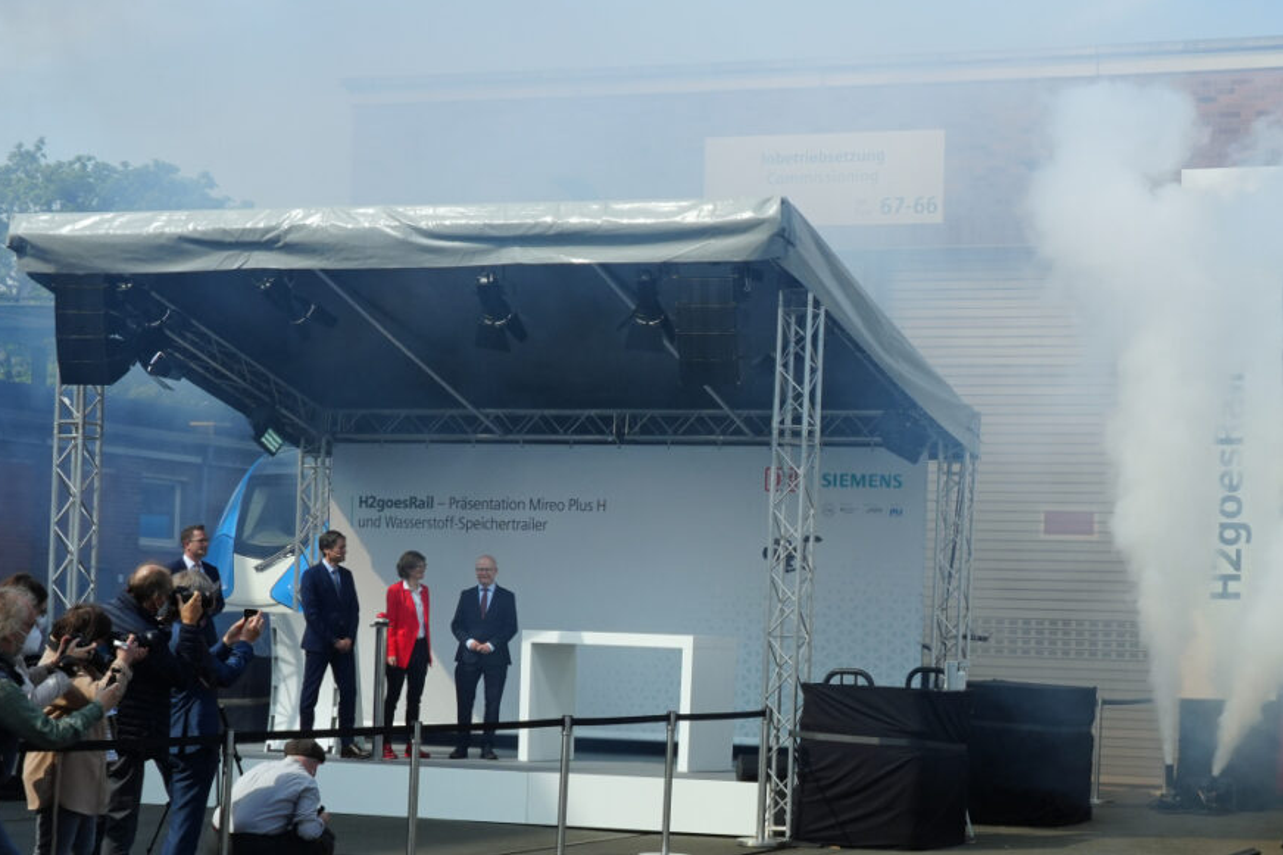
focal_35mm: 74
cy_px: 561
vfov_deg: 18.4
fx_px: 2637
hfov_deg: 27.0
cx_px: 958
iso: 640
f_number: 14
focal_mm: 42
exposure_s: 1/500
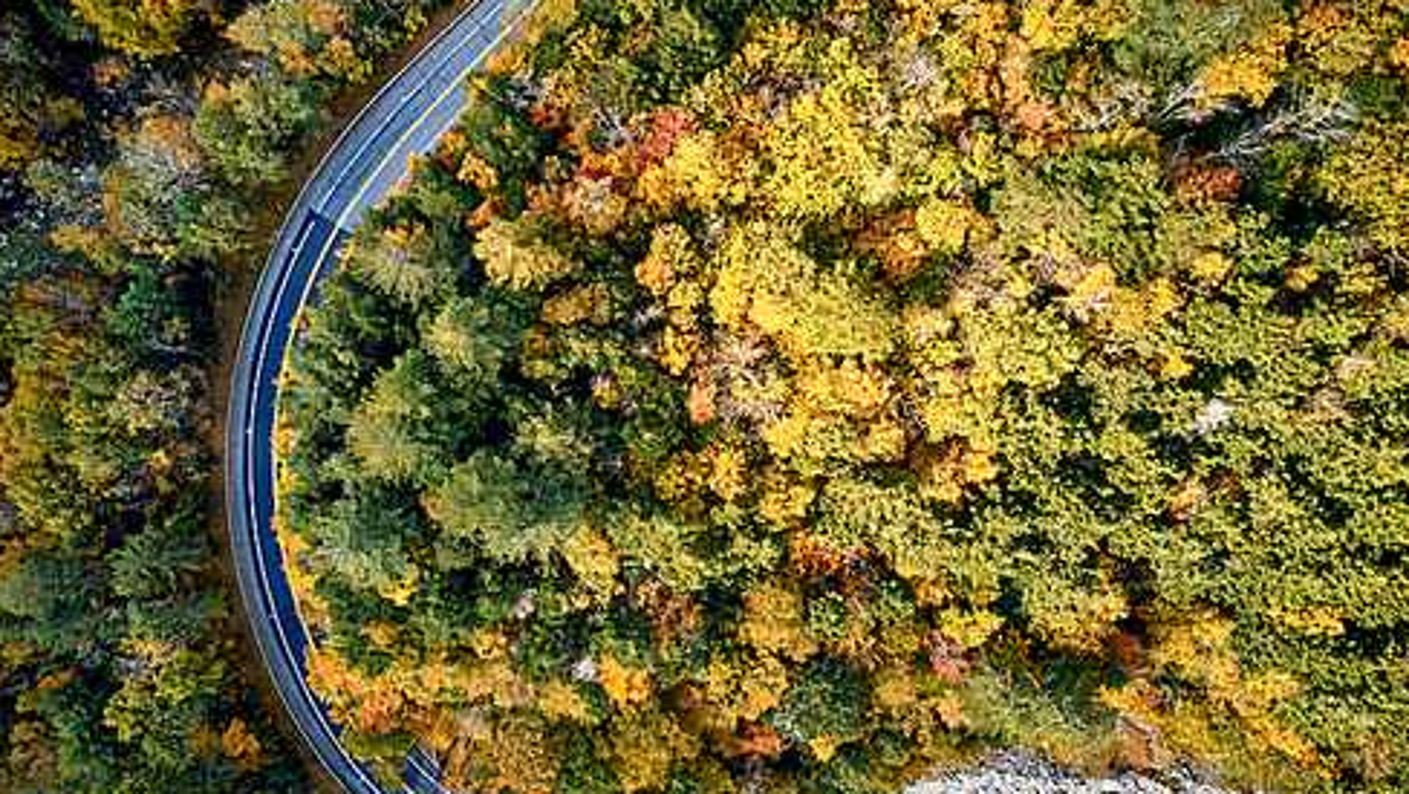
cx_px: 713
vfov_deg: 40.2
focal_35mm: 29
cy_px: 351
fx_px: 1084
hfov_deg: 66.0
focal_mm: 4.73
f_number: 2.2
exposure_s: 1/800
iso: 100
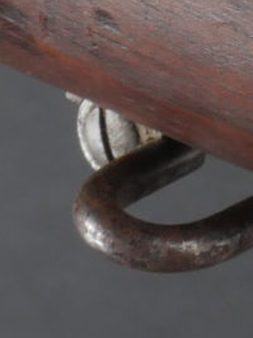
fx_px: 3084
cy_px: -370
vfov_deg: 6.1
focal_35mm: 316
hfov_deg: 4.6
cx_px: 657
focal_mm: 21
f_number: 16
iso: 200
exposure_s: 1/160
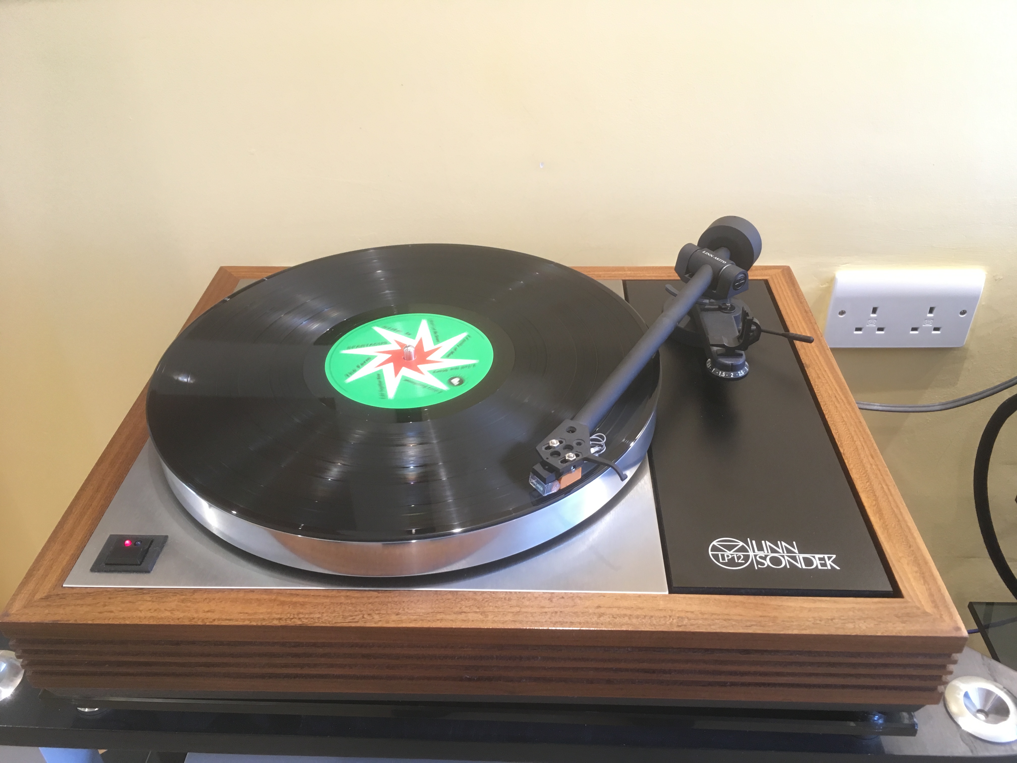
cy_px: 382
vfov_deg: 48.2
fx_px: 852
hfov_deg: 61.7
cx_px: 508
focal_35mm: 29
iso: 125
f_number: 2.2
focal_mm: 4.15
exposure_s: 1/33
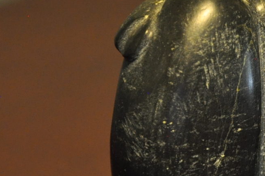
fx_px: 3828
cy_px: 112
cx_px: 286
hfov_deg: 4.0
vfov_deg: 2.6
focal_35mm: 521
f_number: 5.6
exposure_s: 1/30
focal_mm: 105
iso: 1400
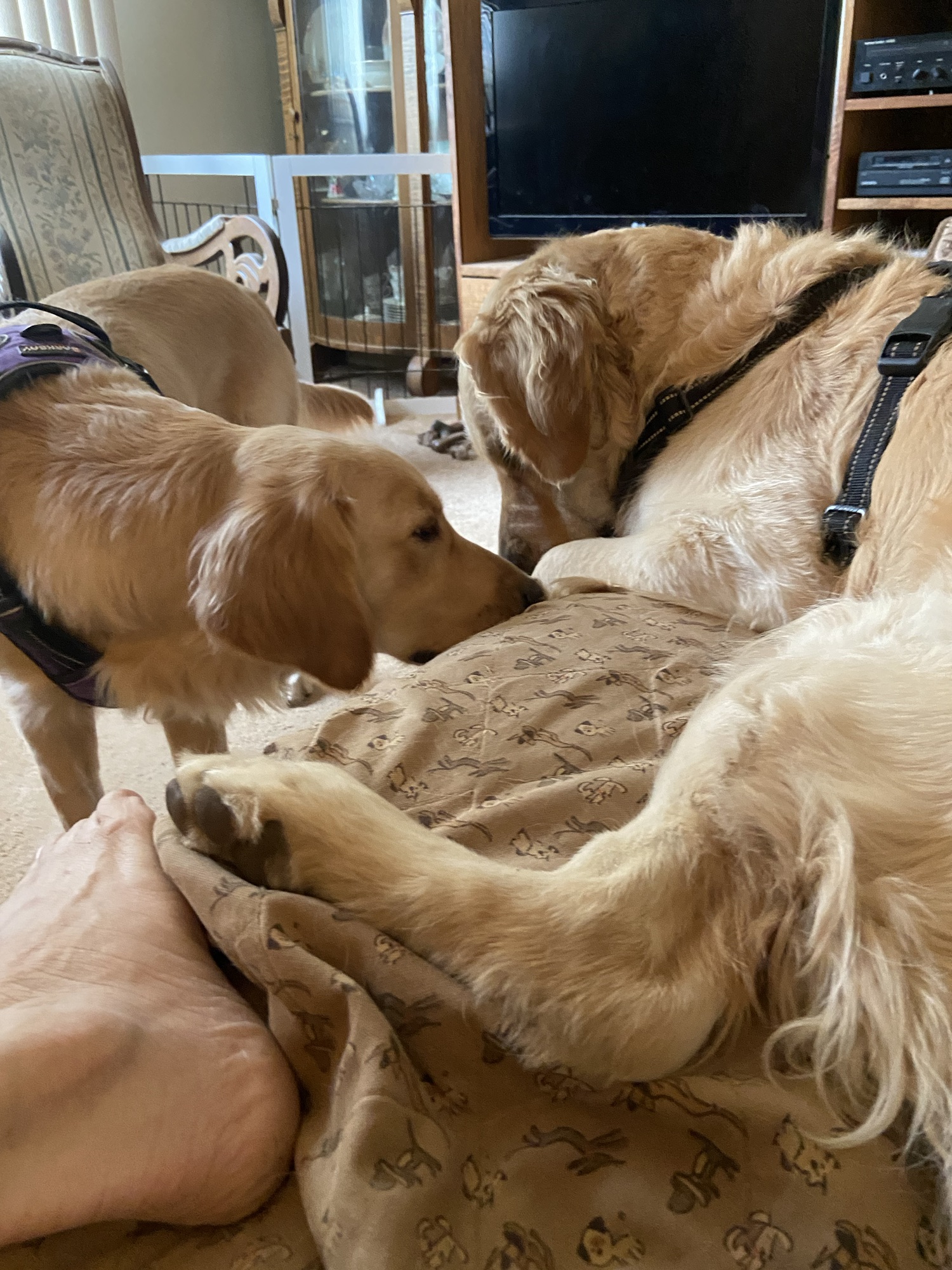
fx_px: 953
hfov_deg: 53.1
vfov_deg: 67.3
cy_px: 635
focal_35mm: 26
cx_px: 476
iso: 500
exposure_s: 1/39
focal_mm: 4.25
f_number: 1.8
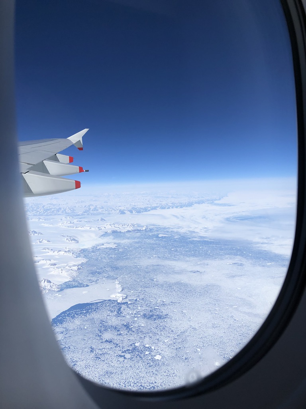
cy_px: 204
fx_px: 330
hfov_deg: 49.7
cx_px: 153
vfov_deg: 63.4
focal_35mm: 28
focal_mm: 4
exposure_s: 1/4000
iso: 25
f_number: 1.8
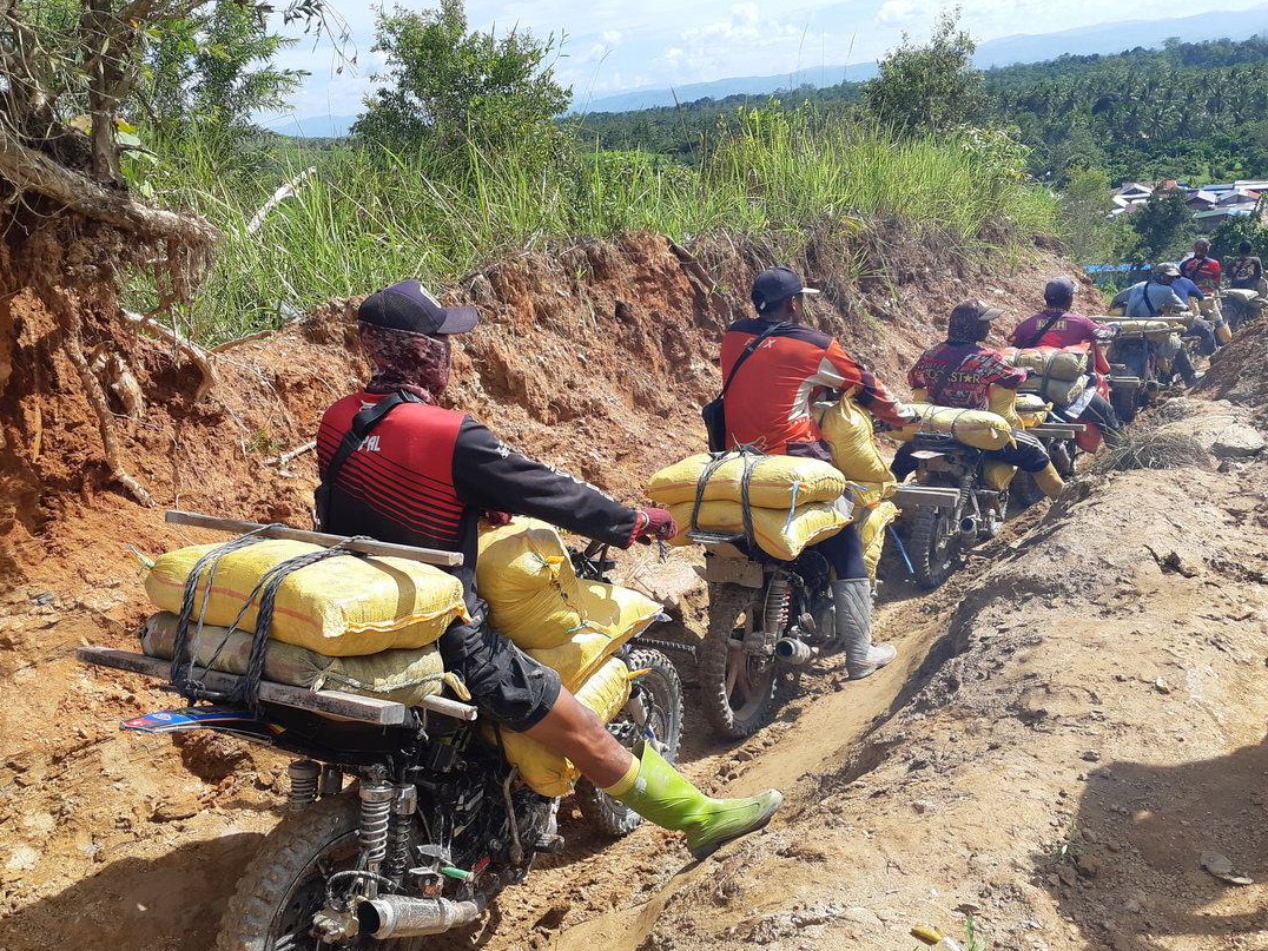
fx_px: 1062
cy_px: 524
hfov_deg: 61.6
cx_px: 600
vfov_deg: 48.2
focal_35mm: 29
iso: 40
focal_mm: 3.93
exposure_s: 1/1466
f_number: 1.7
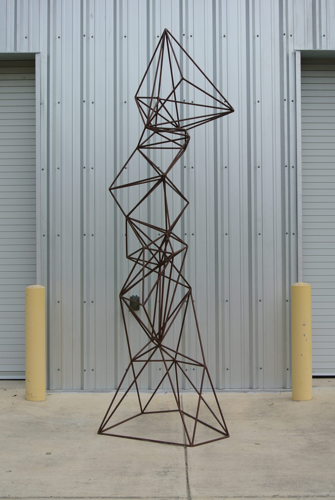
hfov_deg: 28.7
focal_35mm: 47
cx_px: 168
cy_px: 250
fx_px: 654
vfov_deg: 41.9
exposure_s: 1/640
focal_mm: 17.5
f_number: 4.5
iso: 100
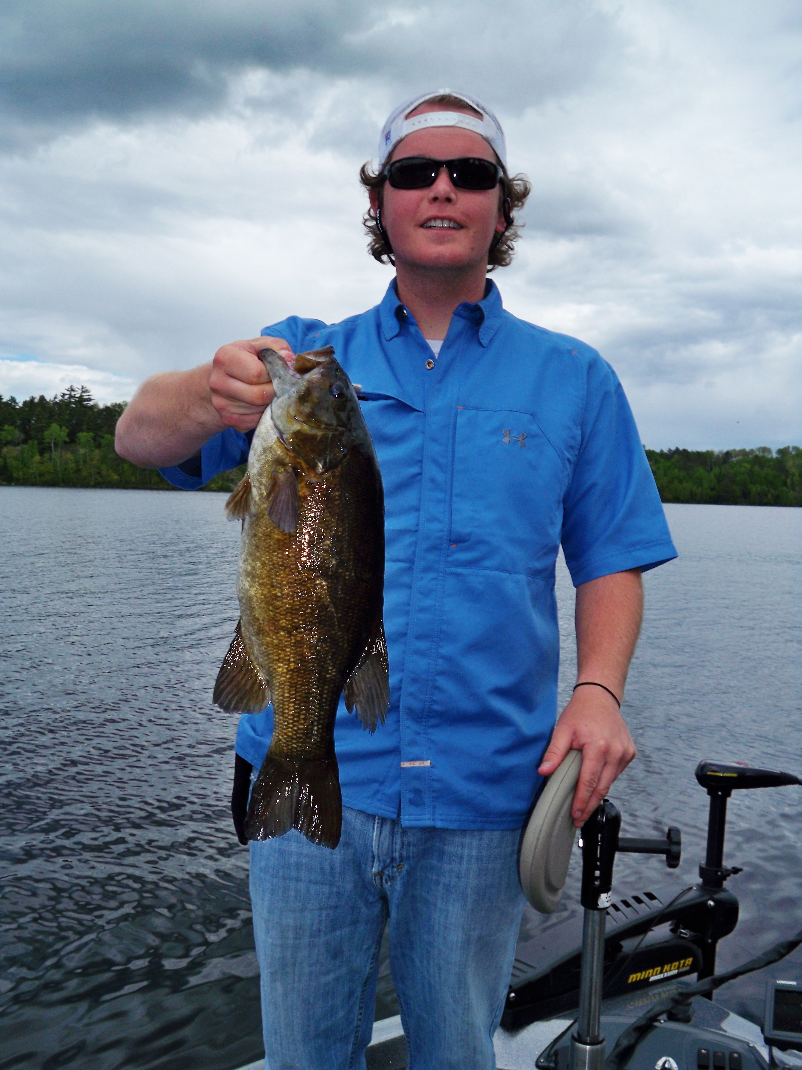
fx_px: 1081
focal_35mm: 35
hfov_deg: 40.7
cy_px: 535
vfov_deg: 52.6
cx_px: 401
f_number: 8.7
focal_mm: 6.3
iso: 80
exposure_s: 1/250
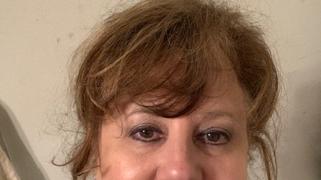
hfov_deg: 43.7
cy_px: 186
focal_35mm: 47
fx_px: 400
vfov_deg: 24.1
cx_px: 161
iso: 400
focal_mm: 2.87
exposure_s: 1/30
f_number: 2.2
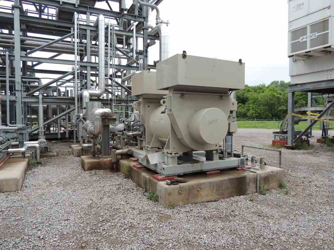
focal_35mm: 24
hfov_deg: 71.6
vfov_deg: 56.8
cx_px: 167
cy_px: 125
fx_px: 232
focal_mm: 4.3
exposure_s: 1/400
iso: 100
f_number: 3
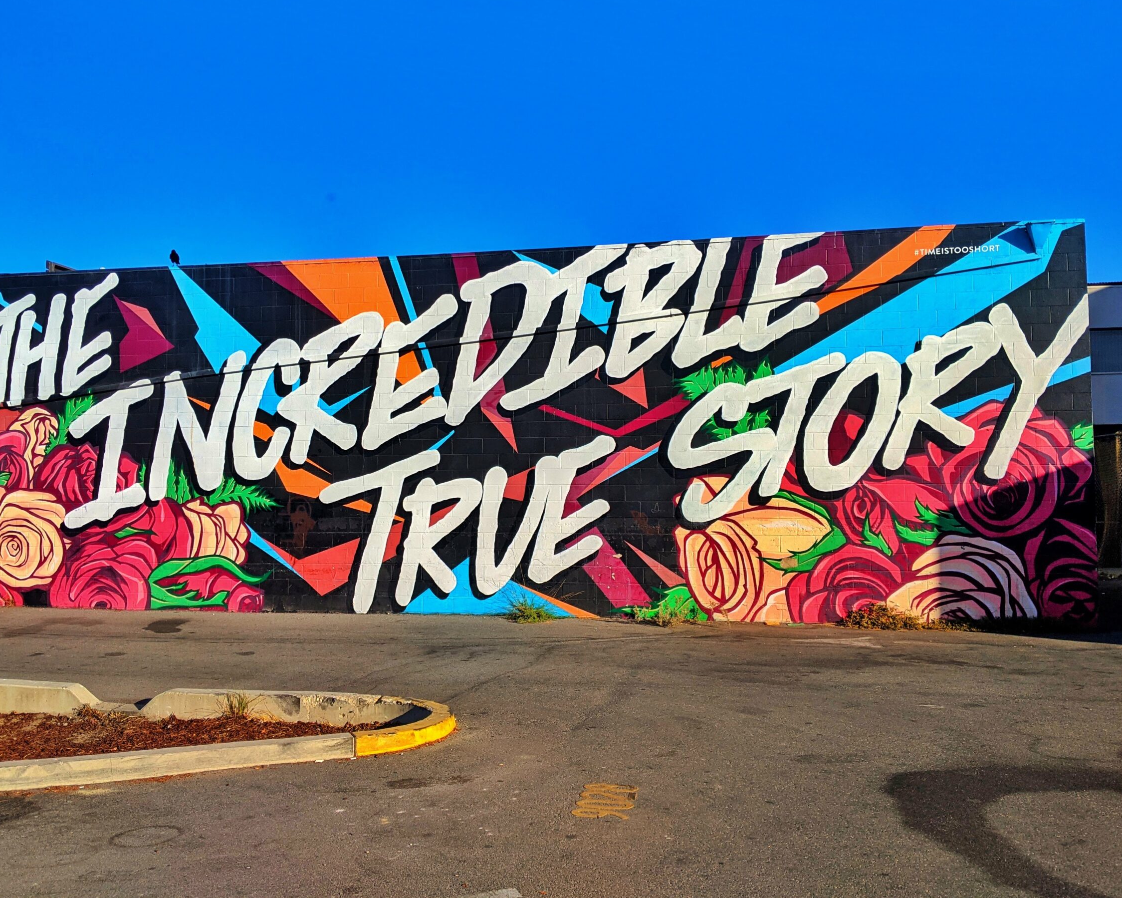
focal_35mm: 30
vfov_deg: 48.5
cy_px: 425
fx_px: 996
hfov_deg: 58.7
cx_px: 514
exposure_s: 1/3344
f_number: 1.8
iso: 50
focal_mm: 4.44
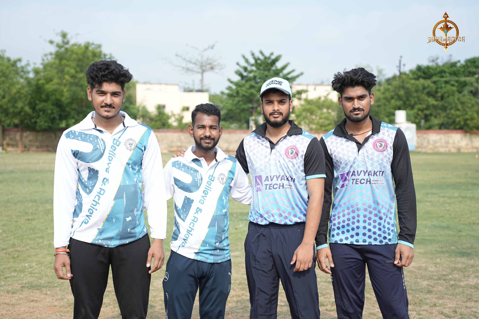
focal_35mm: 86
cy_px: 160
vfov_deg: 15.9
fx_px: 1144
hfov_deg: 23.6
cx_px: 238
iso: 640
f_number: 1.8
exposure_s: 1/250
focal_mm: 85
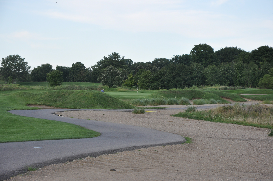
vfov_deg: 13.0
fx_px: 795
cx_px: 136
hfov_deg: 19.5
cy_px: 90
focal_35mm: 105
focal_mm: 70
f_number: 7.1
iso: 200
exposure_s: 1/200
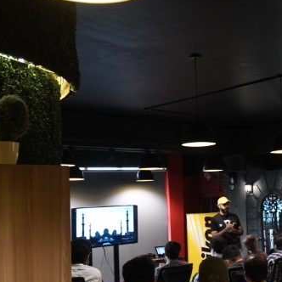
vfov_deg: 29.0
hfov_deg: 27.1
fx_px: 544
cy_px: 172
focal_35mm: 59
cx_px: 294
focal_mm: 32
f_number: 4
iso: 4000
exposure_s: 1/60
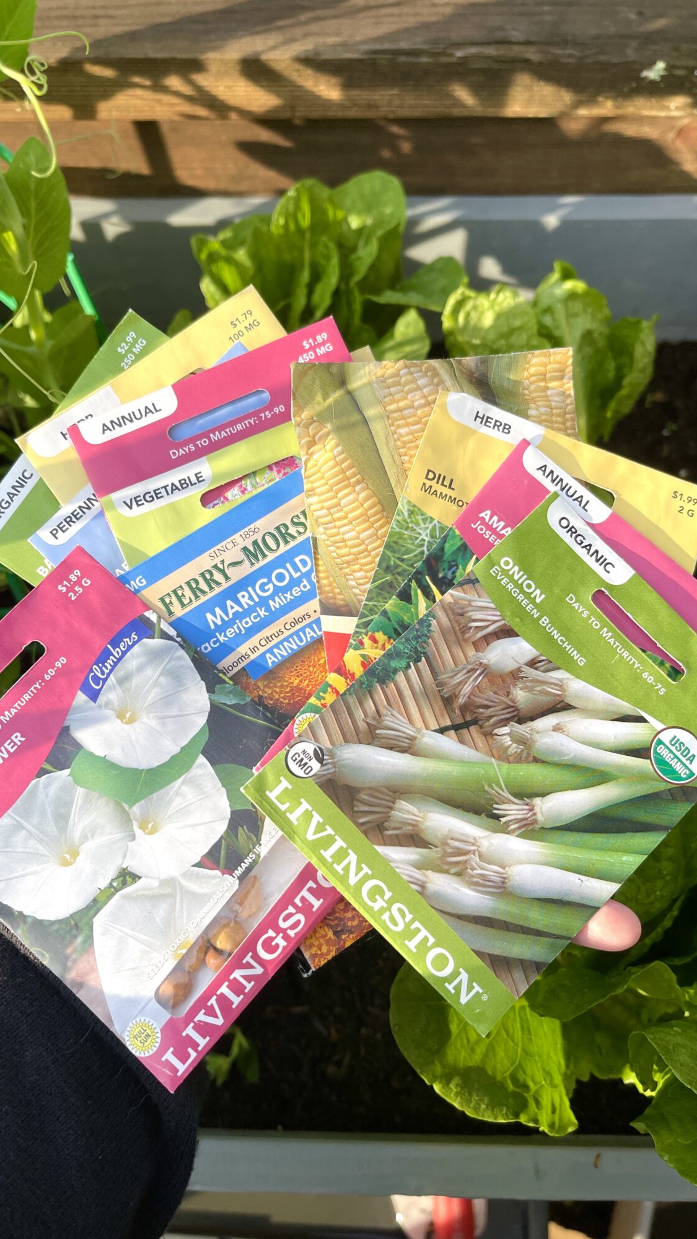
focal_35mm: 29
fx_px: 953
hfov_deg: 40.0
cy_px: 613
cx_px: 284
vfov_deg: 66.1
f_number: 1.6
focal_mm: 5.1
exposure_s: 1/813
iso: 32
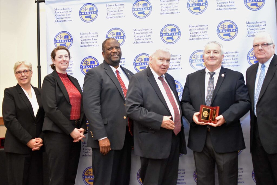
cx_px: 138
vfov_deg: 25.8
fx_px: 404
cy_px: 92
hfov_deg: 37.8
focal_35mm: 52
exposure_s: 1/125
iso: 5600
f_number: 1.8
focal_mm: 35
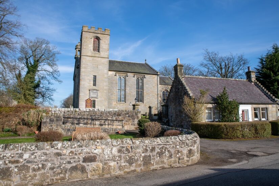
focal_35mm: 24
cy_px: 93
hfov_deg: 73.7
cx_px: 140
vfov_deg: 53.1
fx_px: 186
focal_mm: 24
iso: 100
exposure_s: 1/80
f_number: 14
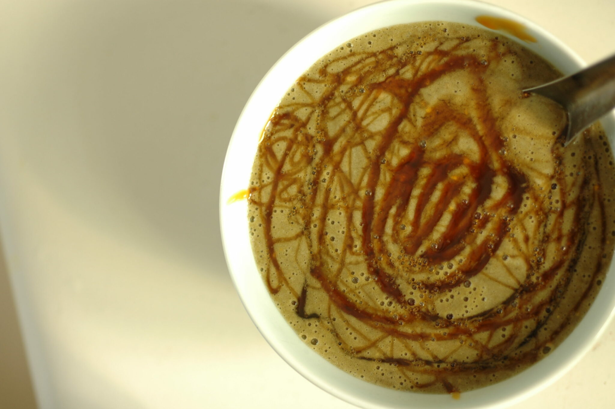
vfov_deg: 15.2
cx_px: 308
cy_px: 204
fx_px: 1536
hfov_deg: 22.6
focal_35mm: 90
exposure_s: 1.3
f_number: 3.3
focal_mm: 60
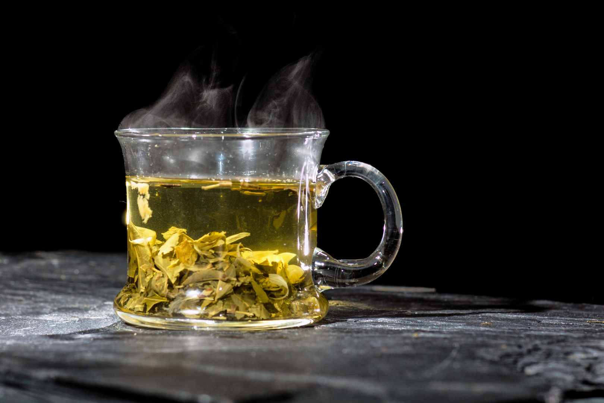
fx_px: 2516
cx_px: 302
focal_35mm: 150
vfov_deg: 9.1
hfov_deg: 13.7
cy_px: 202
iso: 100
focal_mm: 100
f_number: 6.3
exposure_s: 1/60
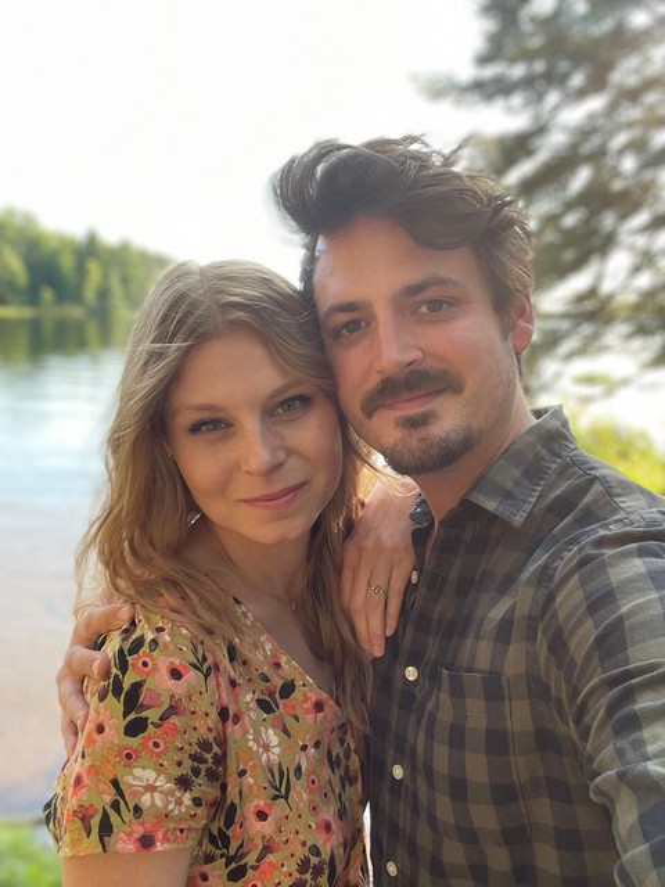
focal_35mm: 30
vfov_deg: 60.0
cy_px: 444
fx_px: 768
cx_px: 332
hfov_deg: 46.8
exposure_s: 1/121
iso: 64
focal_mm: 2.71
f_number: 2.2
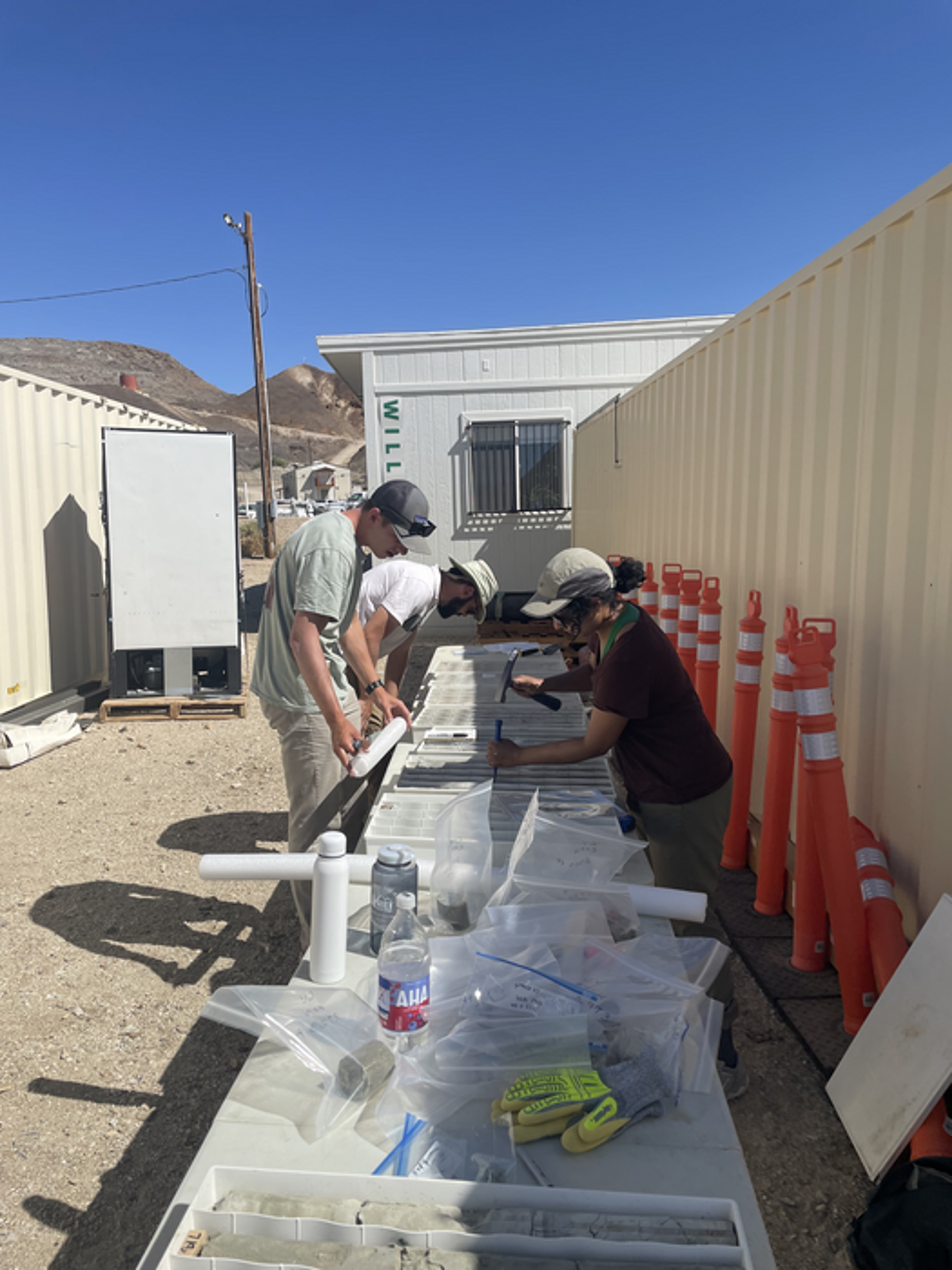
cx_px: 476
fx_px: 953
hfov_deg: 53.1
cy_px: 635
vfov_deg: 67.3
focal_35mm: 26
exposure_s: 1/5291
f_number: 1.6
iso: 32
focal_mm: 4.2
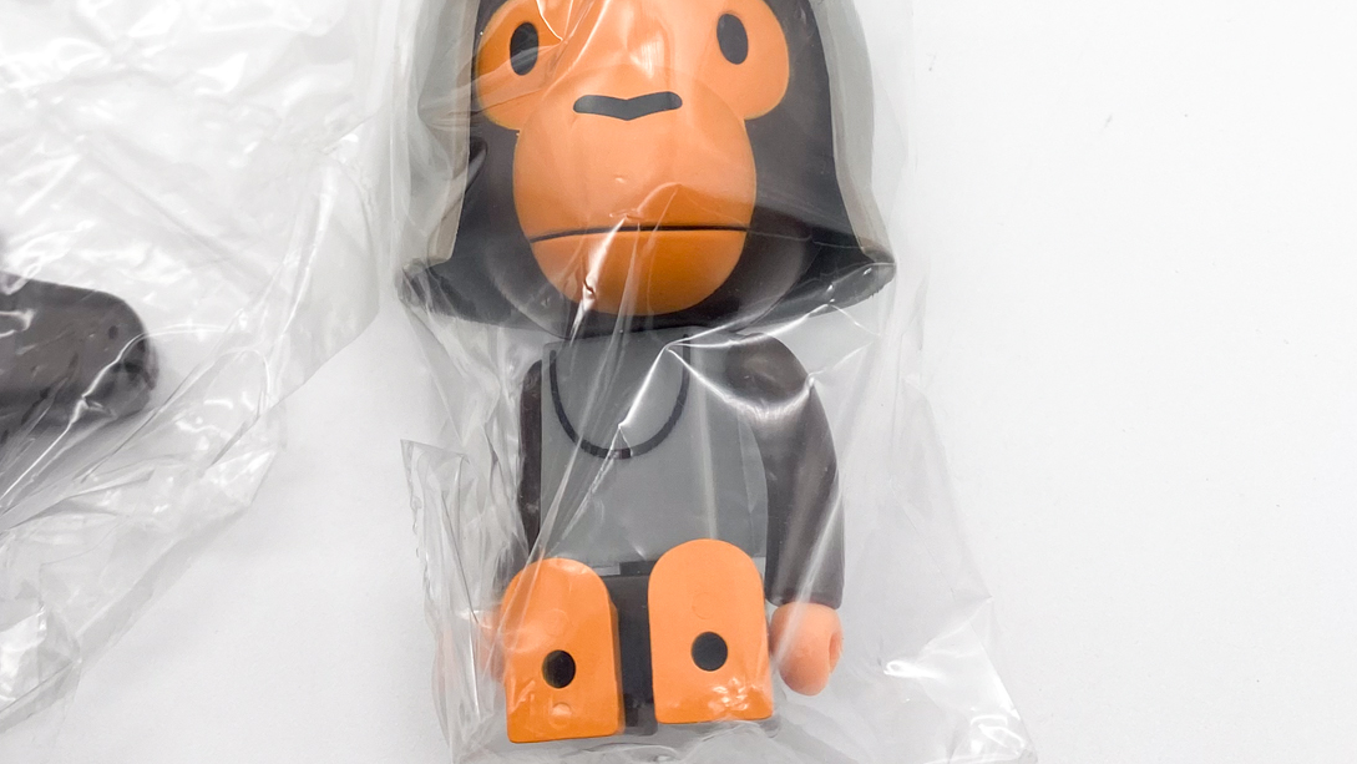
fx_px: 1871
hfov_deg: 39.6
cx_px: 505
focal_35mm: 52
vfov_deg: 22.1
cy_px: -24
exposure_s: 1/600
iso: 32
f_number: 1.8
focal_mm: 4.25
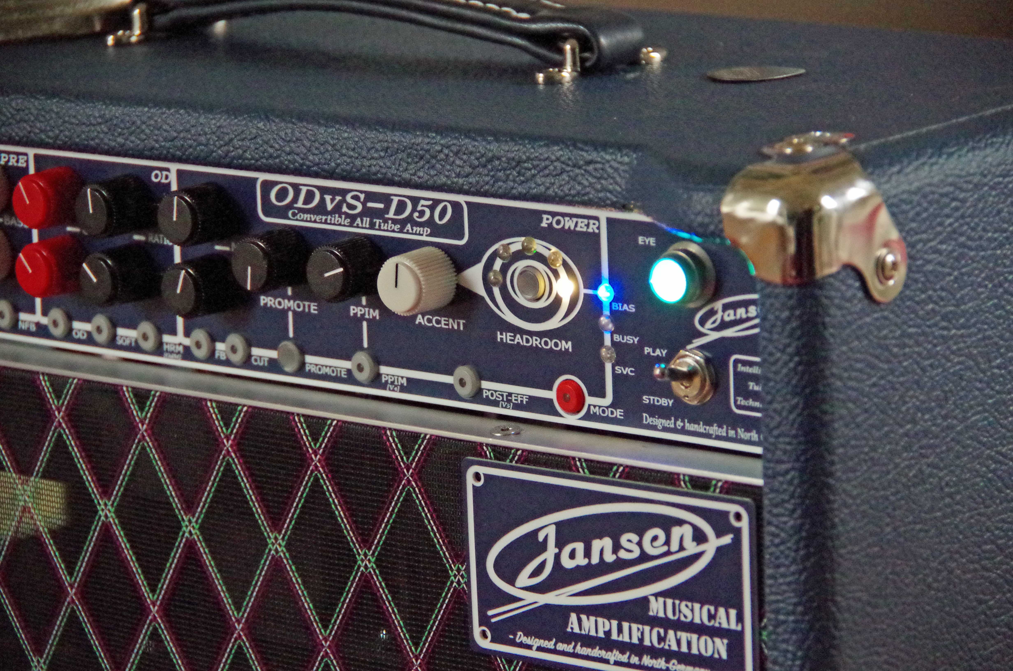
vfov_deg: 9.1
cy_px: 336
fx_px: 4212
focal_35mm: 150
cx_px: 506
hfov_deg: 13.7
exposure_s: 1/160
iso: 6400
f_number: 5.6
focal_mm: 100
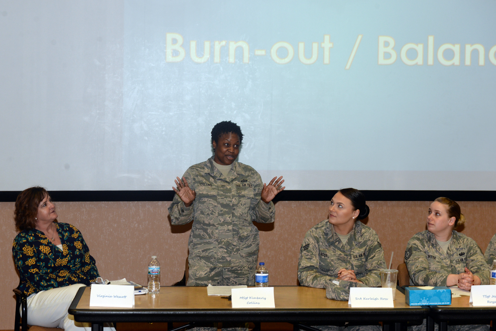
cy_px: 166
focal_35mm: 70
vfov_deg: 19.5
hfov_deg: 28.8
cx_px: 248
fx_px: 964
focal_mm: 70
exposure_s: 1/60
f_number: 7.1
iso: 800
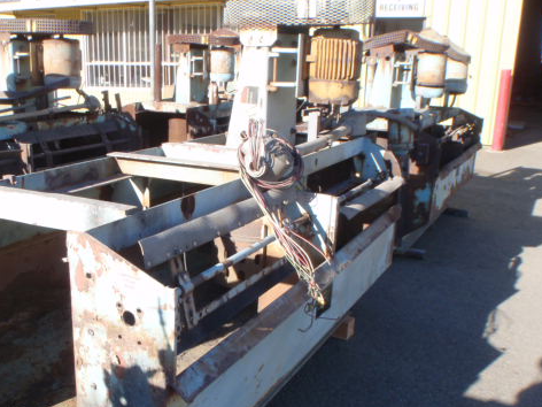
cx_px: 200
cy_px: 272
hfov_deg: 48.5
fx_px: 595
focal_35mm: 38
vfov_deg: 37.3
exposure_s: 1/125
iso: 64
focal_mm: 5
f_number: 5
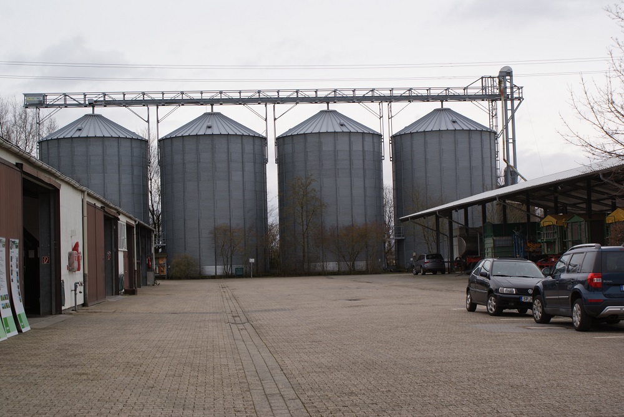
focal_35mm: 60
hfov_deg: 33.4
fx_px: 1041
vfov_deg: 22.7
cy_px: 208
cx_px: 312
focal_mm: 40
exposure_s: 1/100
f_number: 7.1
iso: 100
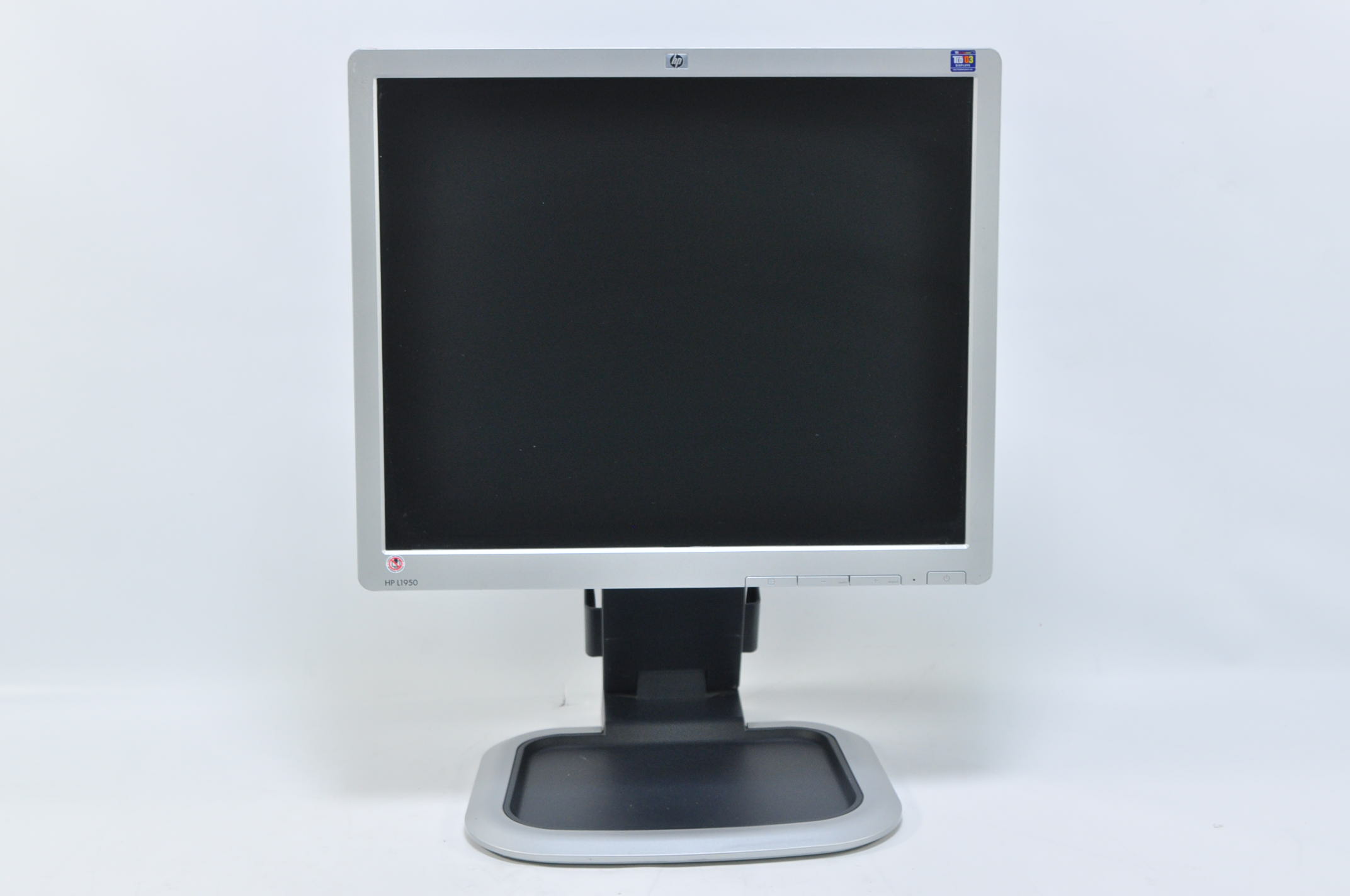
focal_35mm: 69
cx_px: 675
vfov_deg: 19.7
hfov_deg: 29.3
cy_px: 448
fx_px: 2584
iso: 640
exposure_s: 1/160
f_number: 5
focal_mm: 46
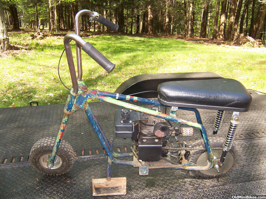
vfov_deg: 42.9
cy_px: 100
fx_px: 254
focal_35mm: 33
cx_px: 133
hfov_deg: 55.4
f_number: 3.4
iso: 80
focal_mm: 5.5
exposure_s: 1/125
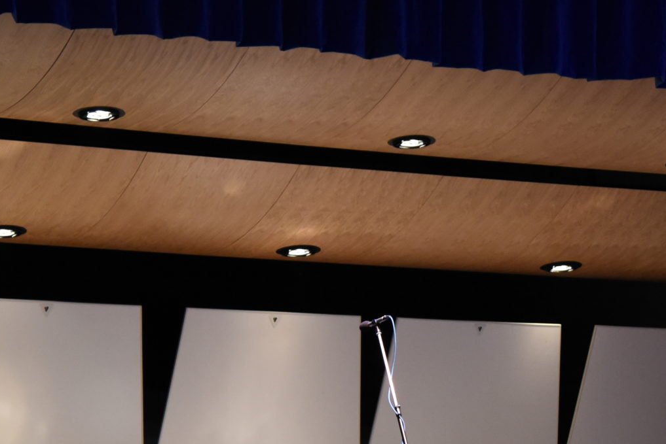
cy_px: 474
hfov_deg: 13.1
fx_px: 2887
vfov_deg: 8.7
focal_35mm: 156
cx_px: 504
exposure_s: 1/60
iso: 3600
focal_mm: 62
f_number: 4.5
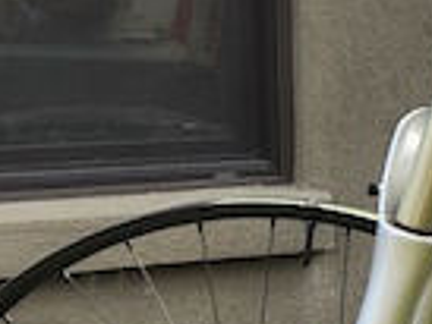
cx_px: 952
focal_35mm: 134
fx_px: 1674
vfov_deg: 11.1
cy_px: 208
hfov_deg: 12.4
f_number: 1.8
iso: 25
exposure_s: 1/180
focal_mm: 5.4
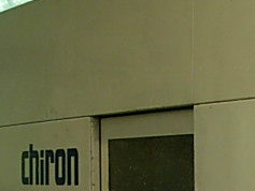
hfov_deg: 11.1
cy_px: 312
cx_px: 491
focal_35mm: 164
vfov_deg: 8.8
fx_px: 1209
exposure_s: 1/87.9
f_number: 2.8
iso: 79
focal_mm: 7.8
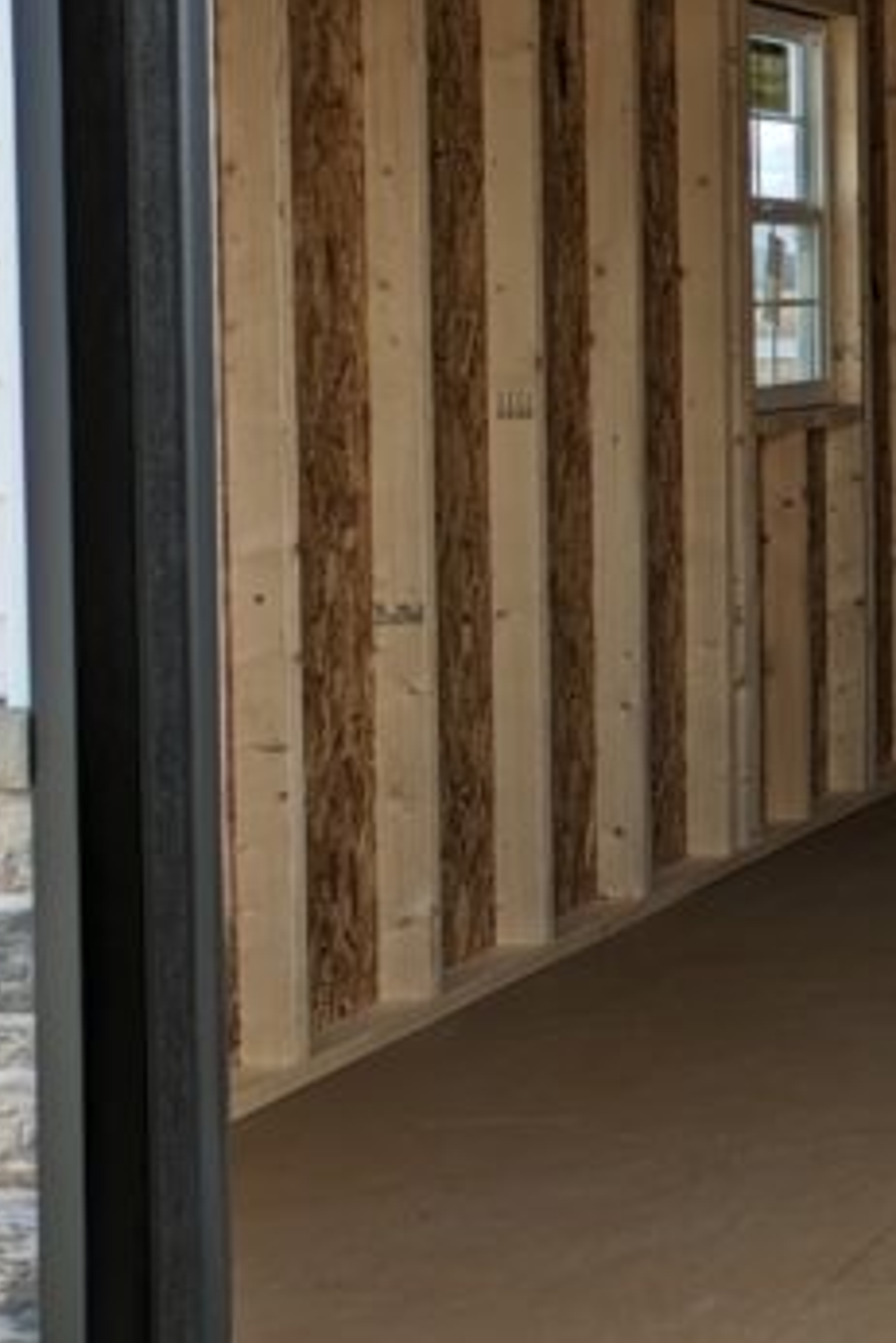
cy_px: 357
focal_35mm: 77
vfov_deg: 26.0
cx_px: 1862
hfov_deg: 14.4
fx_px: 2872
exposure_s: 1/772
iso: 46
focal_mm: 5.43
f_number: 1.89
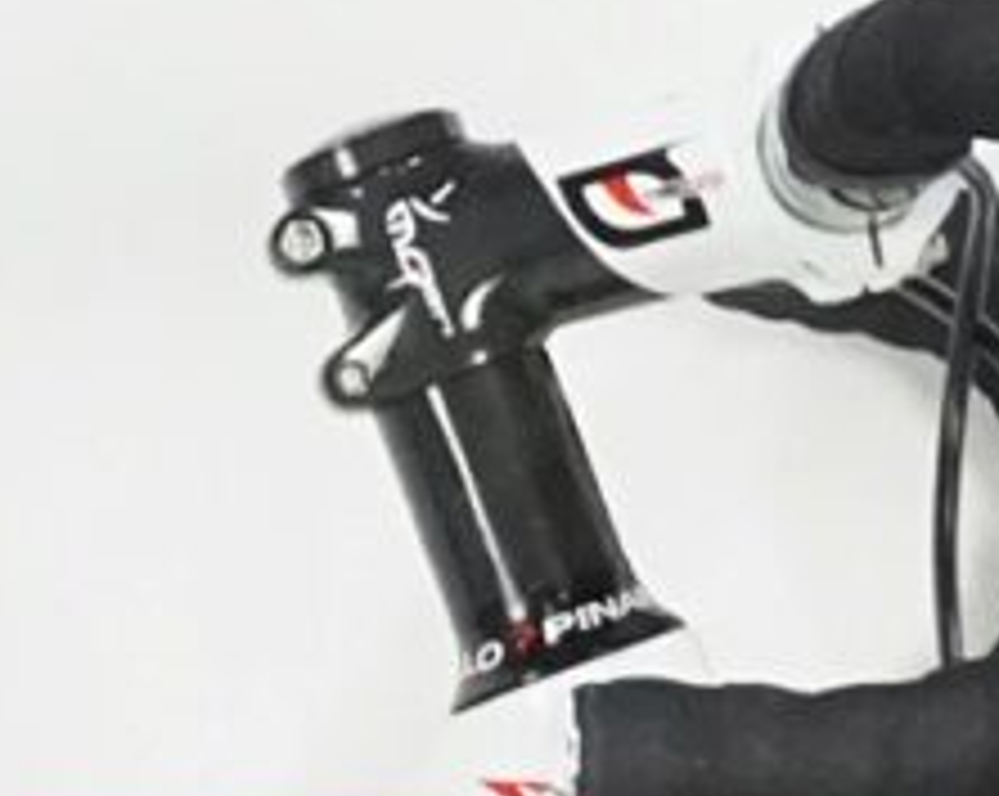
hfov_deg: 3.6
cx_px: -918
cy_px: 2030
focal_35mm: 533
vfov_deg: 2.9
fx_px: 15748
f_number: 10
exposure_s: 1/50
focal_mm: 41
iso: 2500
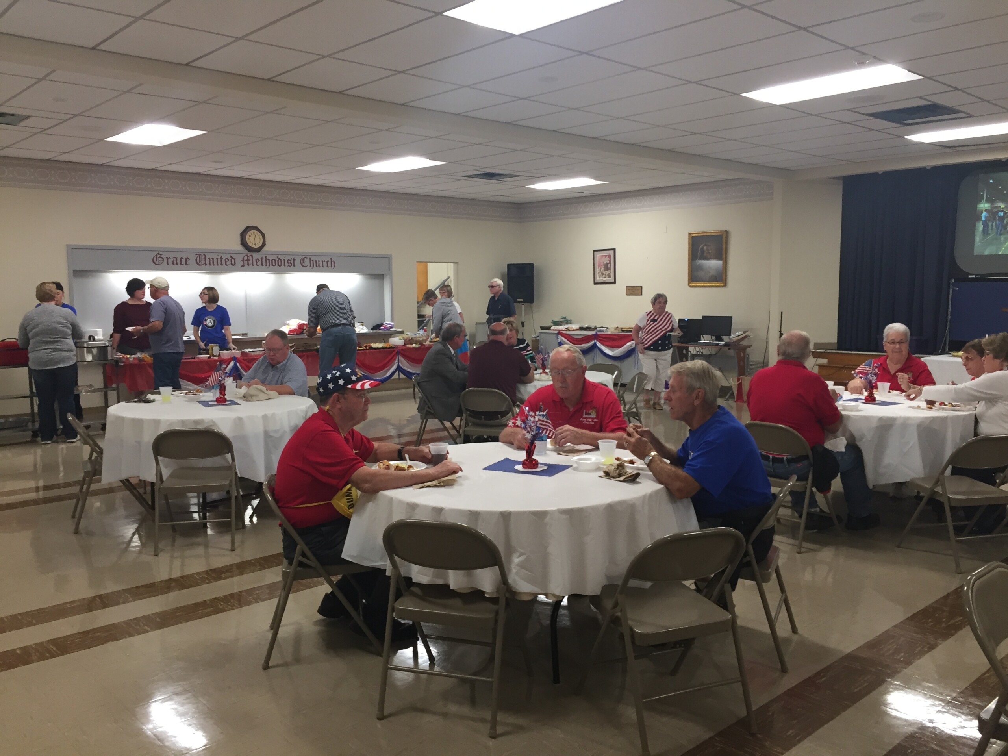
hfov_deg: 61.7
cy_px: 378
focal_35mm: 29
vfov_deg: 48.2
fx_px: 844
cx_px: 504
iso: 80
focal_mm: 4.15
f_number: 2.2
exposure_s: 1/30
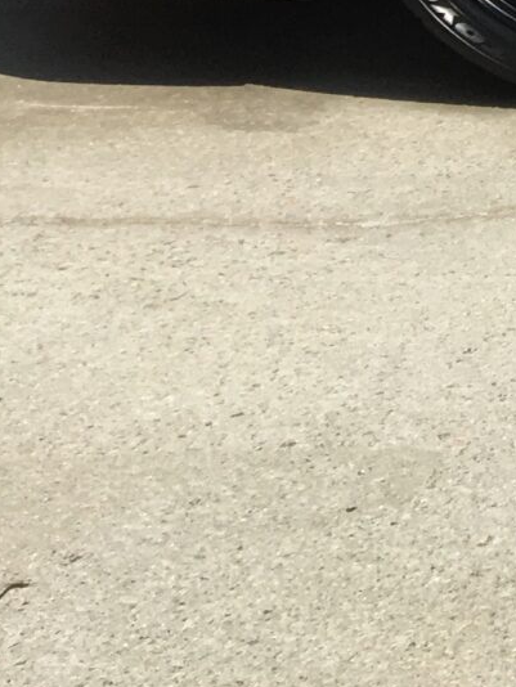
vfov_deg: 13.2
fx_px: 2760
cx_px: 1634
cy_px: -440
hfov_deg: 8.6
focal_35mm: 139
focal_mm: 4.15
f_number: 2.2
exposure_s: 1/1832
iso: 25
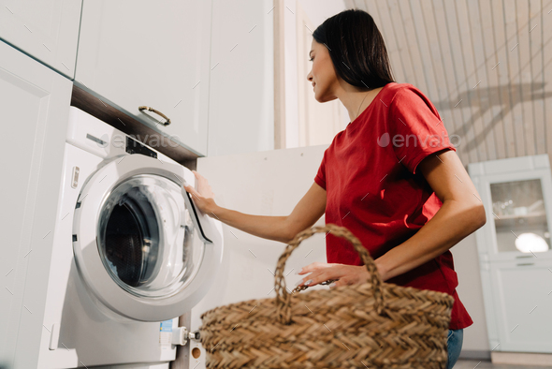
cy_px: 184
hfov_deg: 57.2
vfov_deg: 40.0
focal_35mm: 33
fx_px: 506
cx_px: 276
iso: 800
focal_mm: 33
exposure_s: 1/160
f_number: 3.2
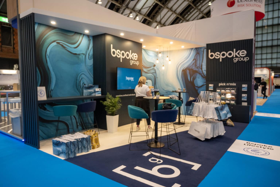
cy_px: 94
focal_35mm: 24
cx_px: 140
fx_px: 187
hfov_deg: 73.7
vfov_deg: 53.1
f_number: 3.5
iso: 1000
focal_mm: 16
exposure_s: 1/125
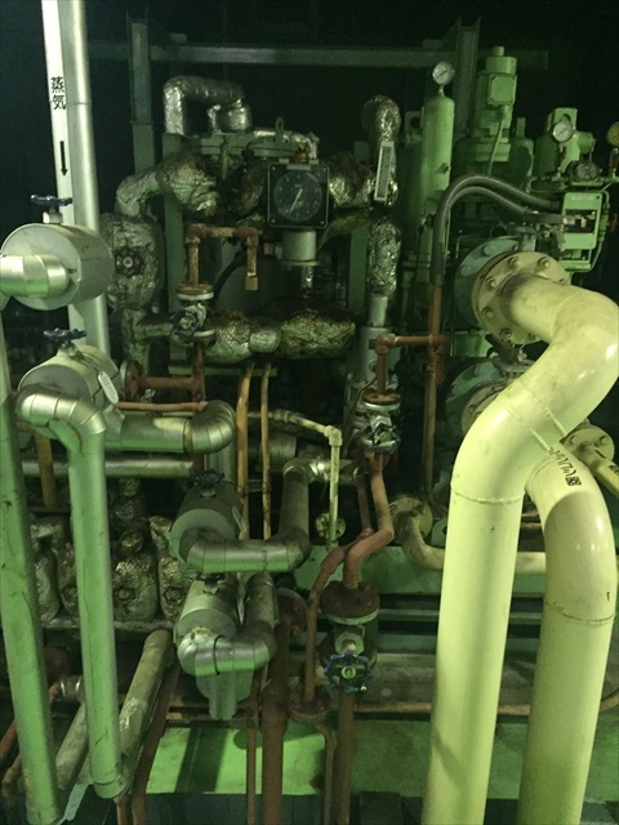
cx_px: 310
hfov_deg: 48.2
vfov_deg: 61.7
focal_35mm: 29
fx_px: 691
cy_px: 412
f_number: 2.2
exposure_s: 1/17
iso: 400
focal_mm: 4.15
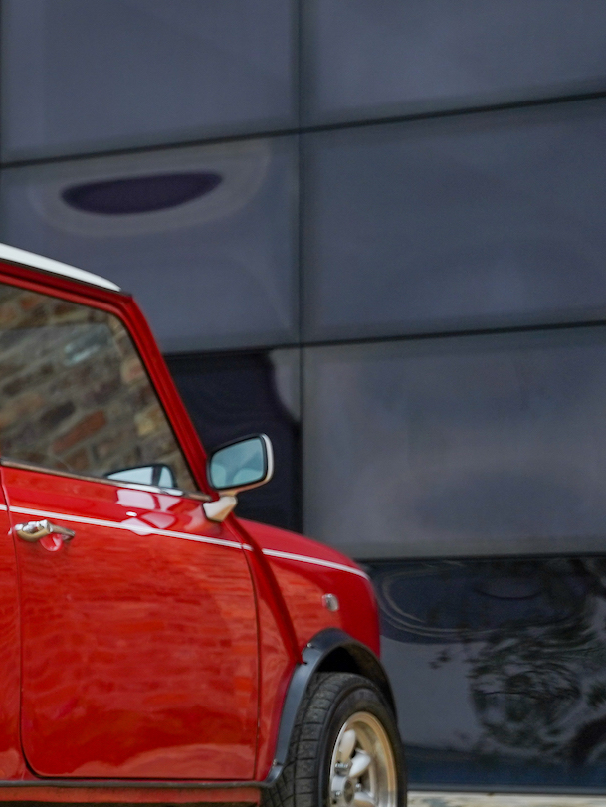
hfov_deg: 12.8
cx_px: -245
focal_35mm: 111
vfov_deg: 17.6
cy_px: 549
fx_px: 2592
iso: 320
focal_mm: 46.9
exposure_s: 1/500
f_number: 3.5
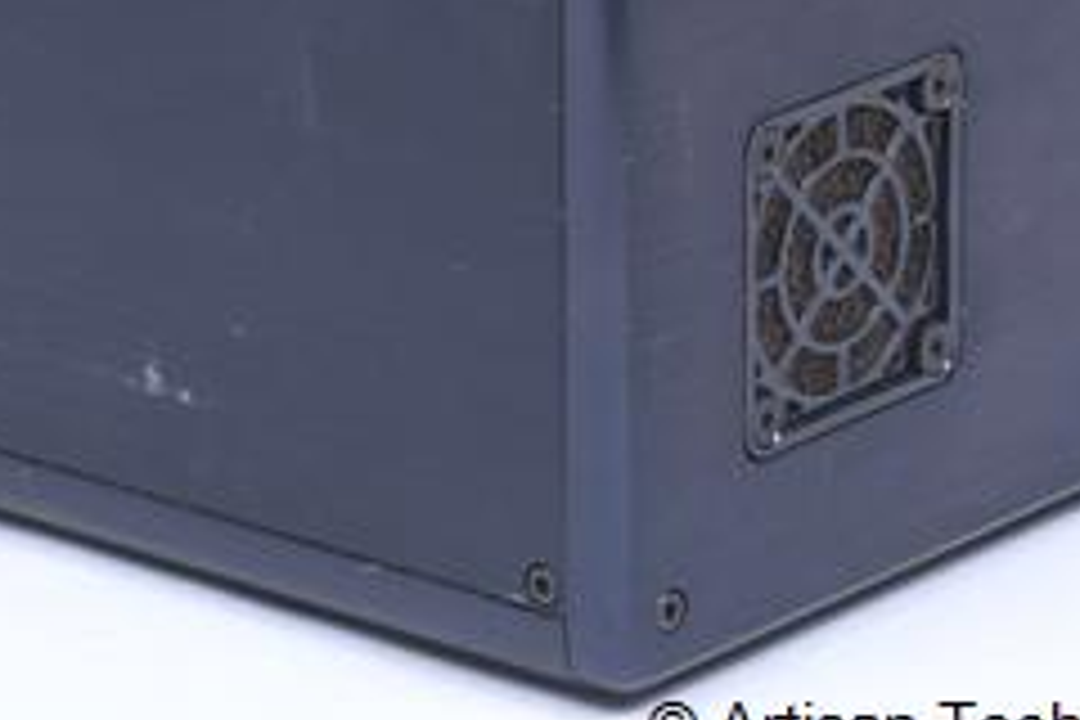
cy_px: -126
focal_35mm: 150
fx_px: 4500
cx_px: 171
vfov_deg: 9.0
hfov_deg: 13.6
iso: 200
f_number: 14
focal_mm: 40
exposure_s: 1/200
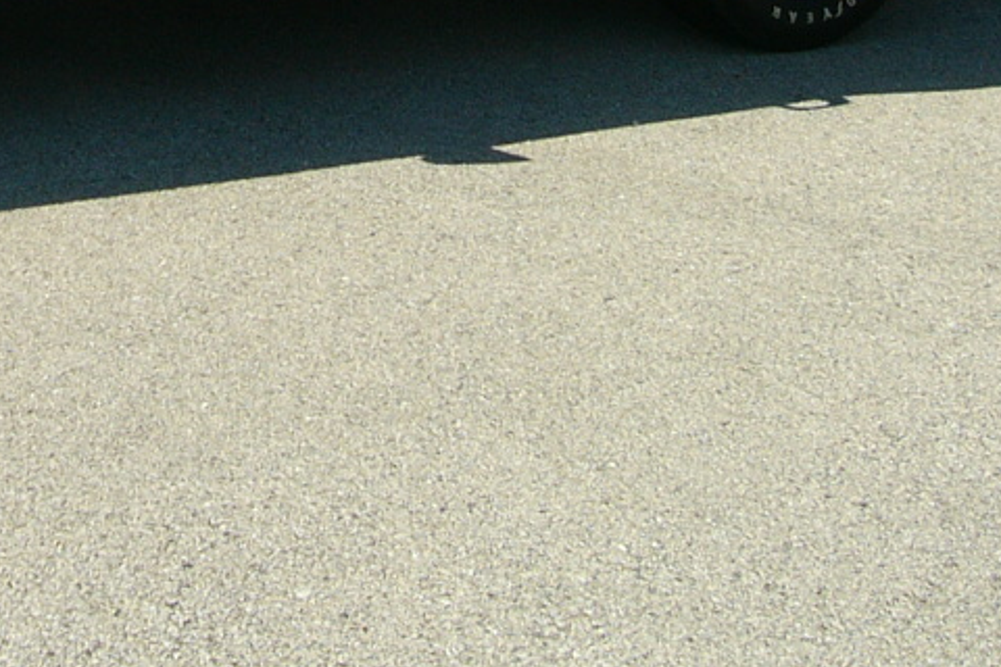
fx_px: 2697
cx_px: 10
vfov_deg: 13.5
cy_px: -248
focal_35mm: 97
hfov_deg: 20.4
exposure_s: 1/200
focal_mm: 5.8
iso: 50
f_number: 8
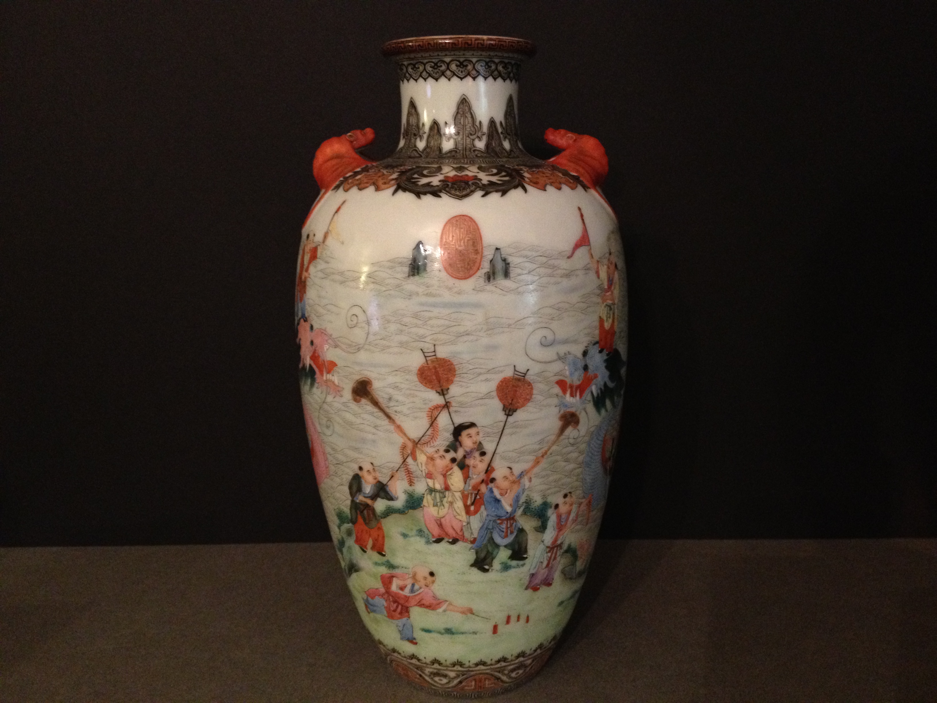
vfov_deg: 40.7
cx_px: 468
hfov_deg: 52.6
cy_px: 352
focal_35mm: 35
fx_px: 947
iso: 400
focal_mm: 4.28
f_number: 2.4
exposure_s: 1/17
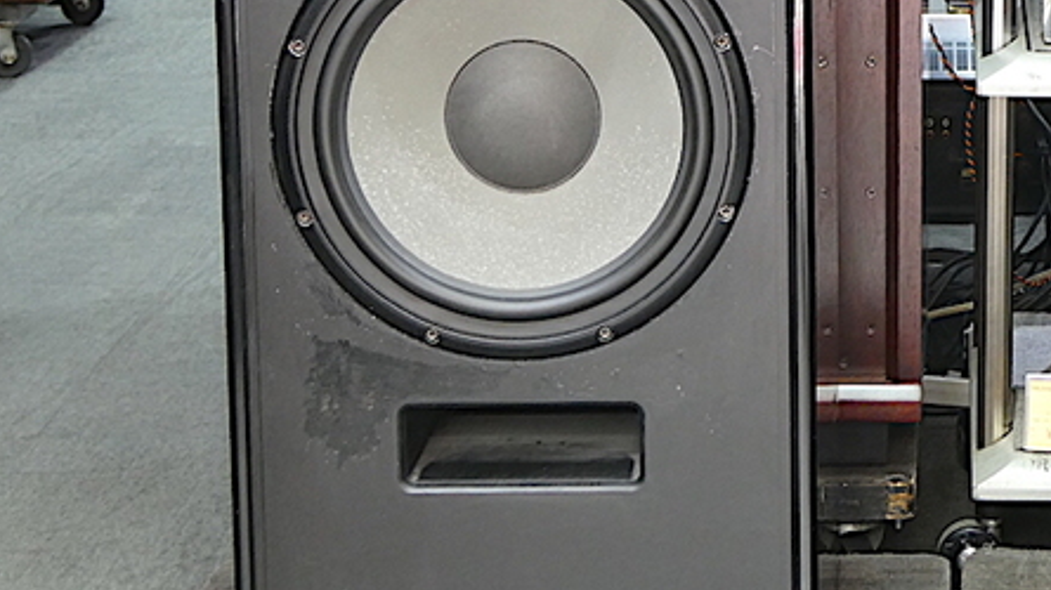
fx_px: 3538
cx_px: 947
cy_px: -28
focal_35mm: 127
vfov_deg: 9.5
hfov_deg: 16.7
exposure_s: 1/4
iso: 200
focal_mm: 9.6
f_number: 4.1
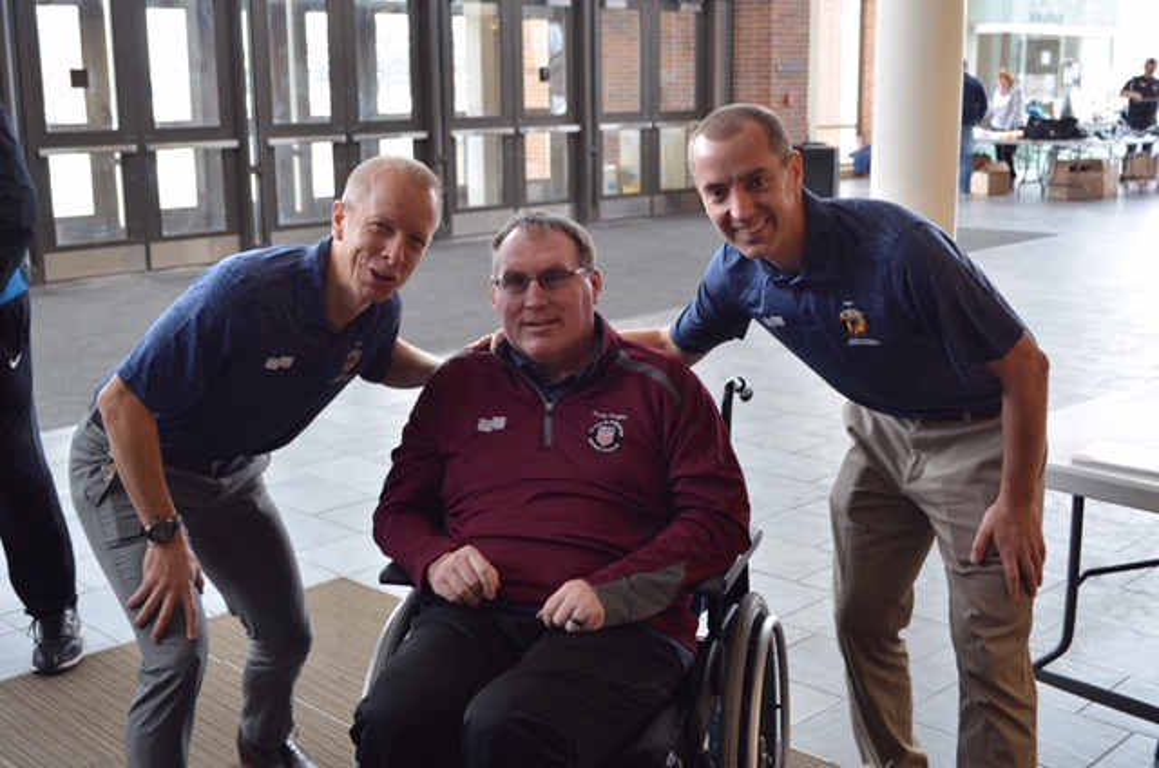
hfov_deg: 43.7
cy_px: 384
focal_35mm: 45
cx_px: 580
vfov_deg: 29.7
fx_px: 1446
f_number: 5
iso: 400
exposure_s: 1/100
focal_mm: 30
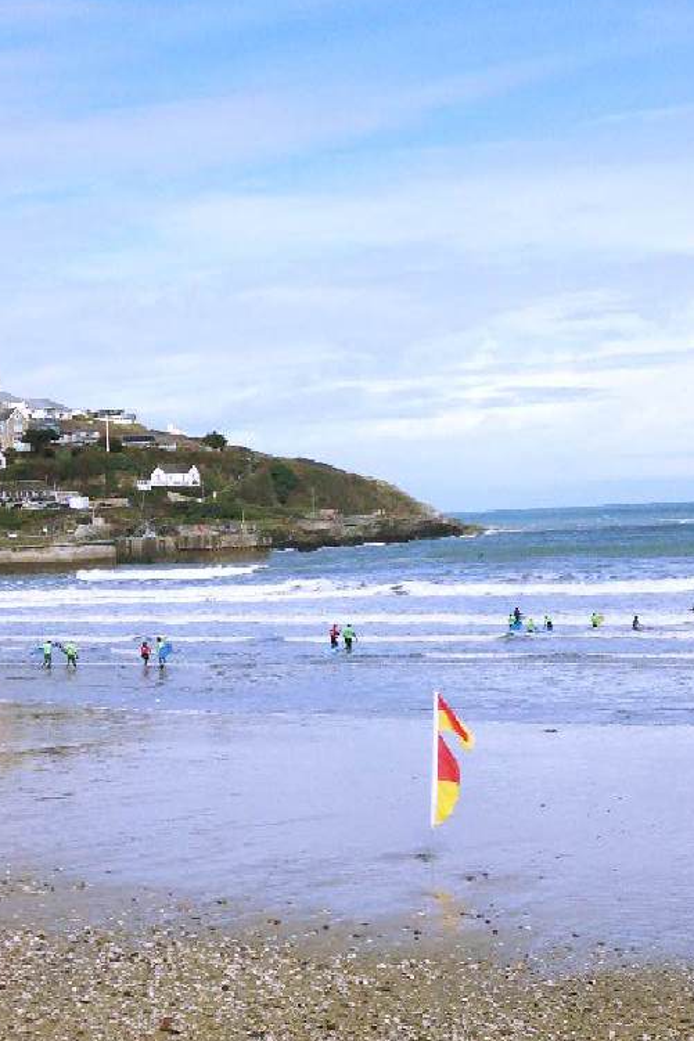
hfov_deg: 18.2
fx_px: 2112
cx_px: -11
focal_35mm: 73
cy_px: 583
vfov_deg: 27.7
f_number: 2.4
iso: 50
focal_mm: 4.12
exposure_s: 1/3012
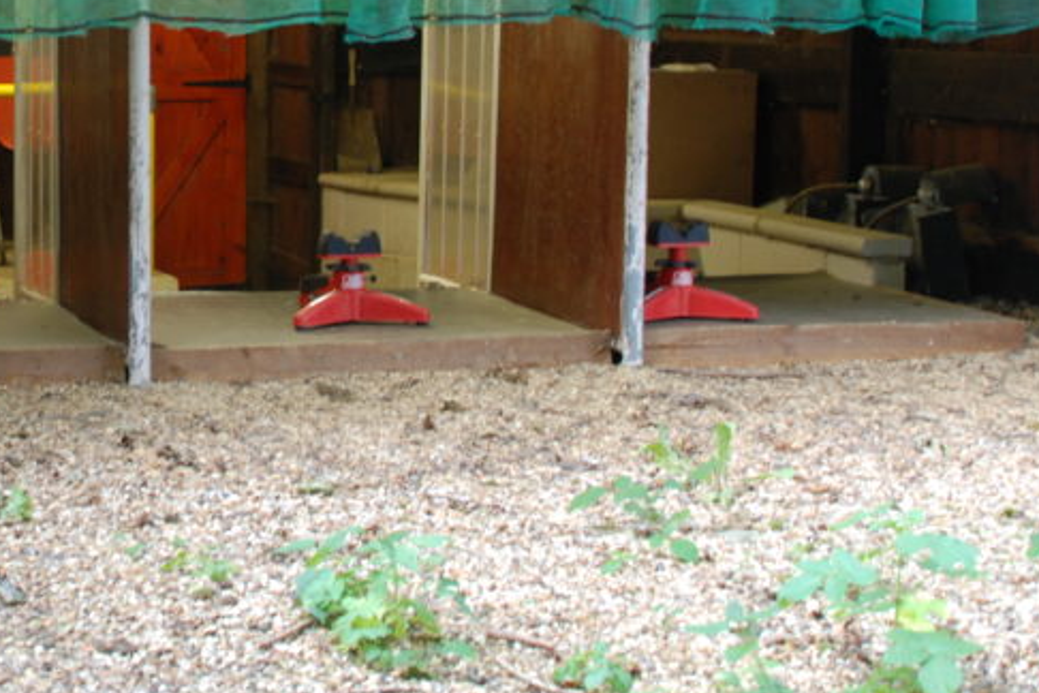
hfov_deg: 25.8
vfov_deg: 17.8
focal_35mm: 76
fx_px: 2193
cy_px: 134
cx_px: 109
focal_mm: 24
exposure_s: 1/15
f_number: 4
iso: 250
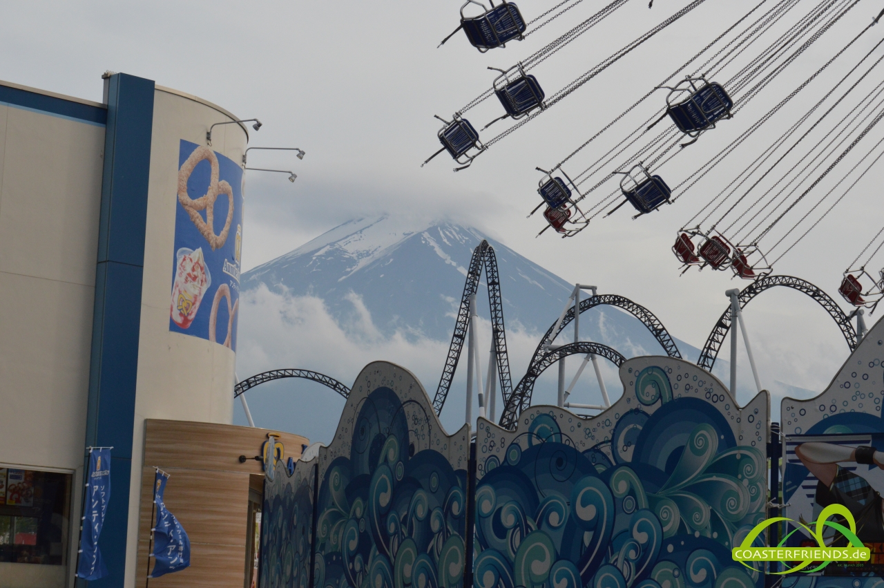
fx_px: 2024
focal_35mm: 82
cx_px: 442
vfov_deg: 16.5
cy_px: 294
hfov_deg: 24.6
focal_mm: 55
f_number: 13
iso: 800
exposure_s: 1/1250
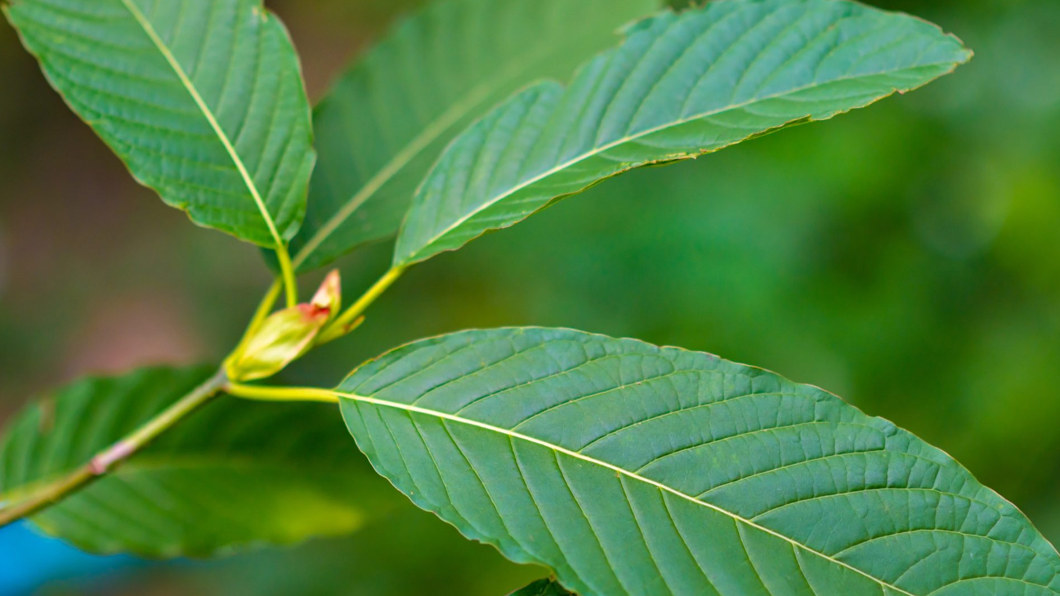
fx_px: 3401
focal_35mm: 121
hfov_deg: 17.7
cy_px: 283
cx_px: 529
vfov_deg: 10.0
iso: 125
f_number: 2.5
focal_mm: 85
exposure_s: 1/2000
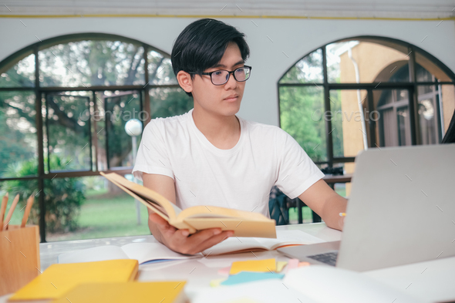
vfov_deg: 37.8
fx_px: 442
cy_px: 152
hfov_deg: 54.4
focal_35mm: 35
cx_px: 228
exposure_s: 1/60
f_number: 2.2
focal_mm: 23
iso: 400
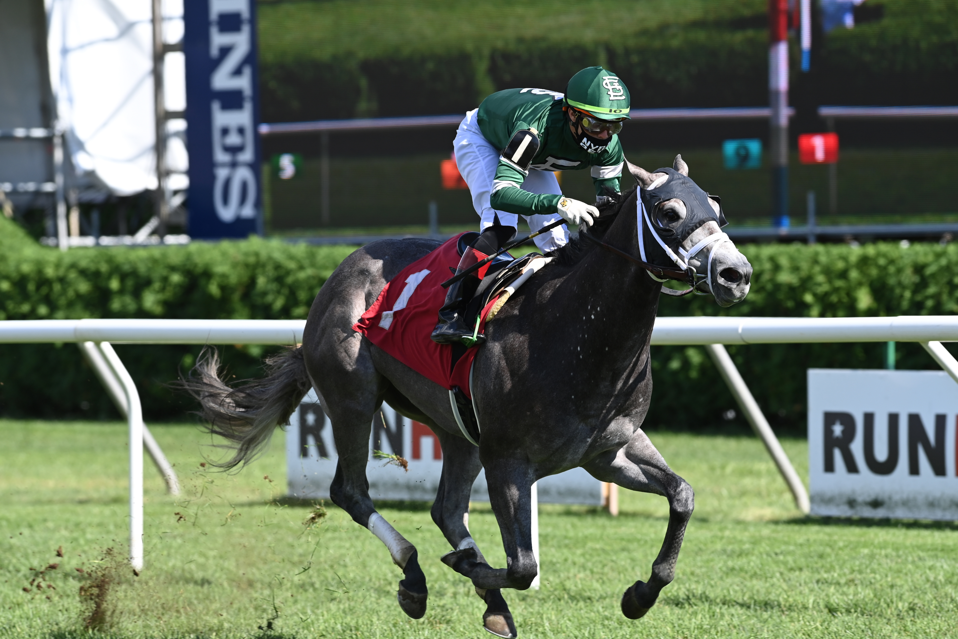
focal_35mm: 300
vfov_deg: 4.6
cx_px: 479
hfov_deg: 6.9
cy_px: 320
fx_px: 7983
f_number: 6.3
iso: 400
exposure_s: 1/1250
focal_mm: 300
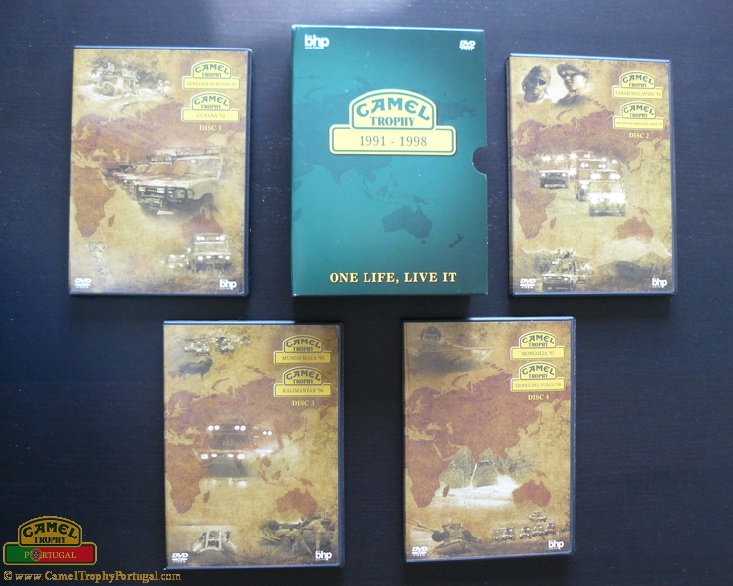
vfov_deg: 39.2
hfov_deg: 47.9
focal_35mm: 38
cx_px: 392
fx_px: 824
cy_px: 295
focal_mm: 6
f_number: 2.8
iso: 200
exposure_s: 1/25
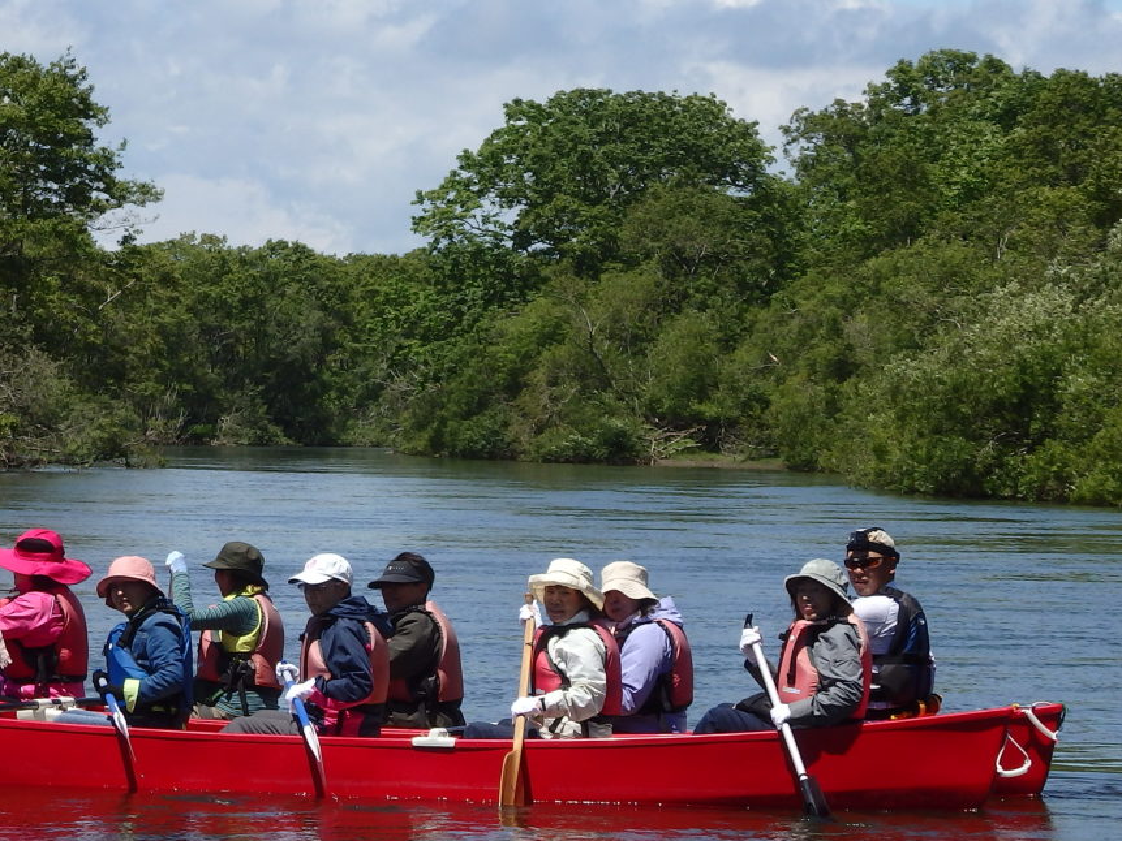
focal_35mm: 189
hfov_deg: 10.5
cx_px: 353
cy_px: 469
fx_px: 6127
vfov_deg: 7.9
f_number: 5
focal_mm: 19
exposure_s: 1/800
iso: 125
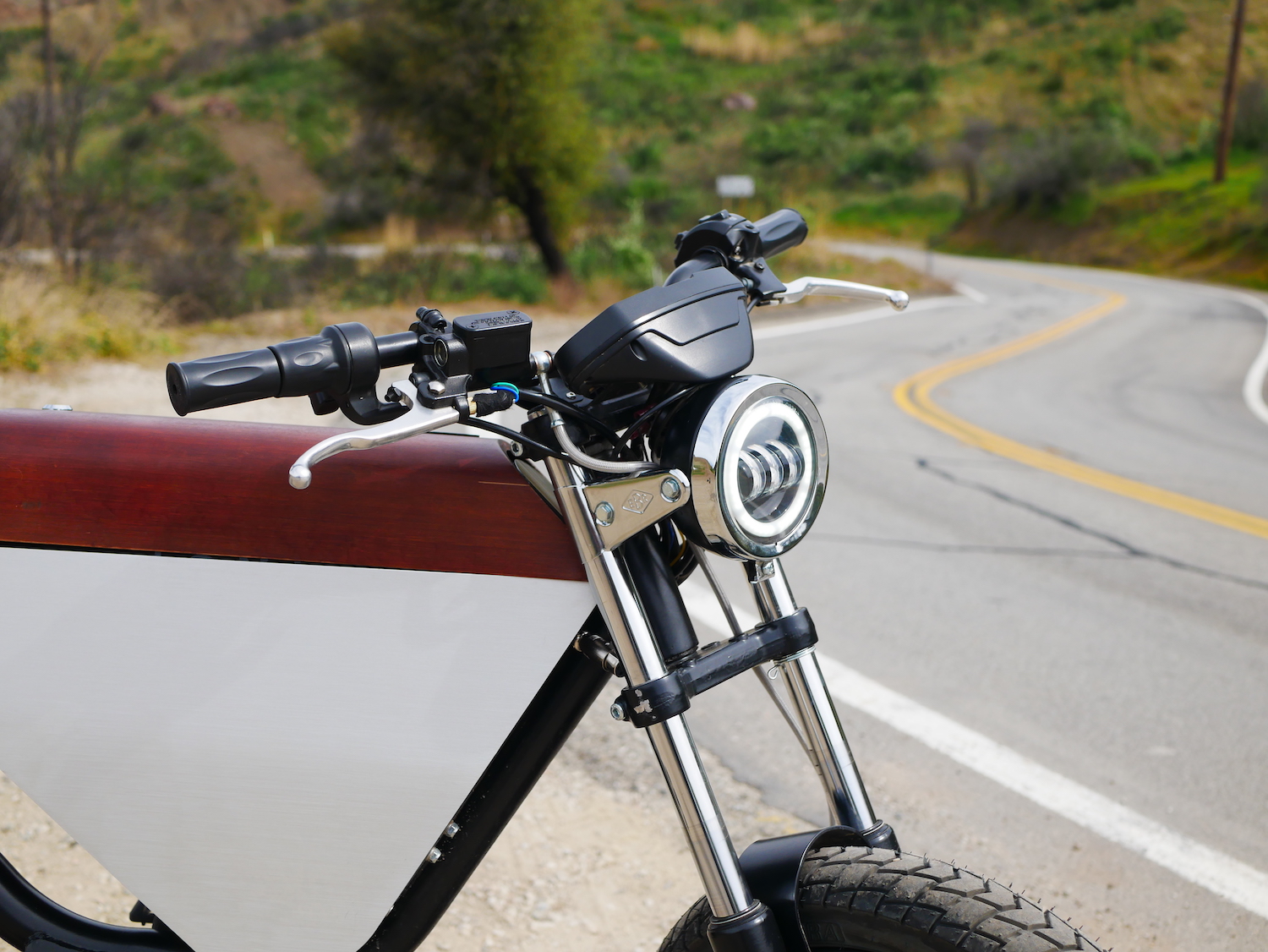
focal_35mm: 50
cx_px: 634
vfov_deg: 29.1
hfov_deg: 38.2
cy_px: 476
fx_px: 1832
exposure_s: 1/2000
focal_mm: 25
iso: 200
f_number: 3.5
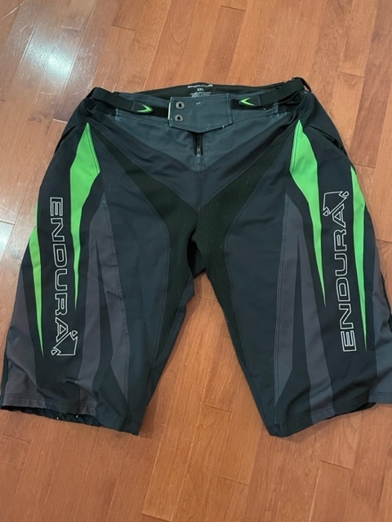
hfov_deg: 53.1
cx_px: 196
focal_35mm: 26
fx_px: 393
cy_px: 261
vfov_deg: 67.3
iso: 1000
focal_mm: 4.2
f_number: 1.6
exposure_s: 1/30
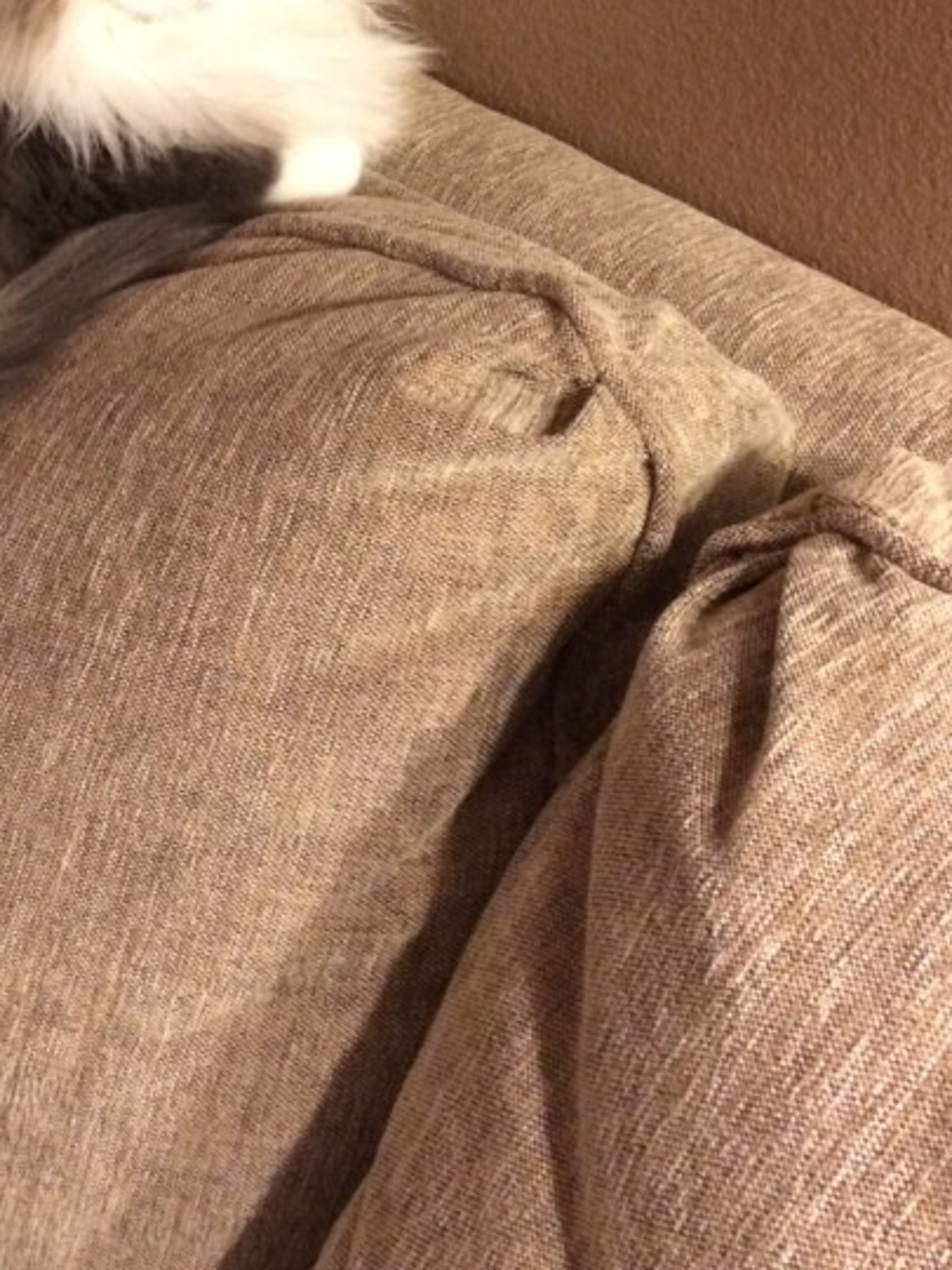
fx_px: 2127
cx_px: 75
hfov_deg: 24.4
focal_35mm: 58
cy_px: 129
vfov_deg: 31.7
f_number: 2.2
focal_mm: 4.15
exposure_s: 1/15
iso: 400
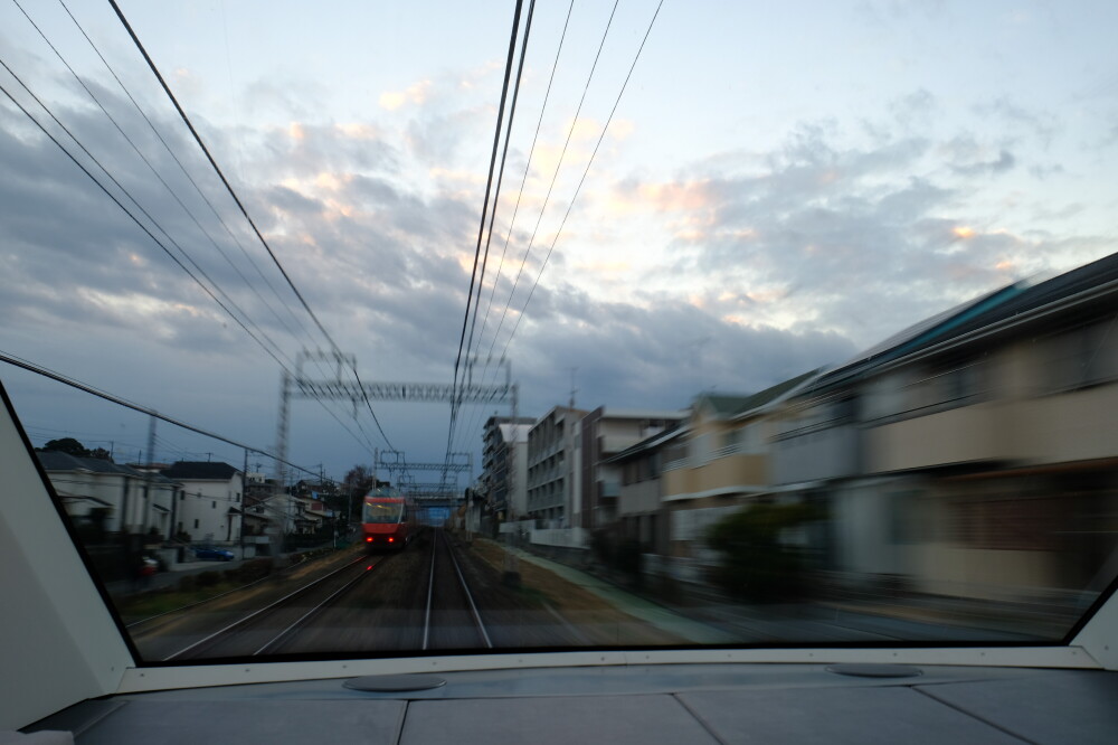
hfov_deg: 67.4
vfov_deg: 47.9
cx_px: 559
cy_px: 372
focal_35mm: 27
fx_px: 838
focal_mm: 18
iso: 200
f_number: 9
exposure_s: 1/14
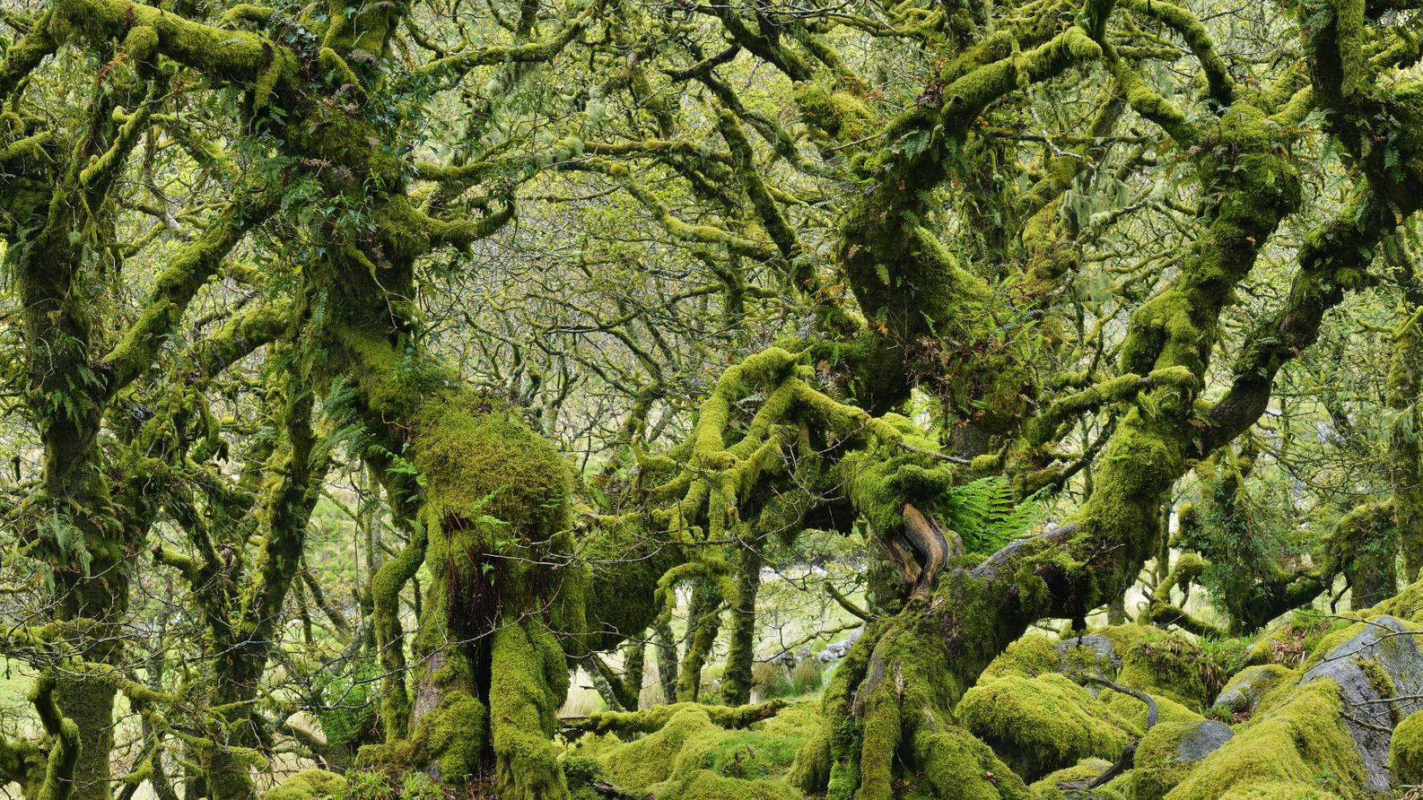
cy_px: 465
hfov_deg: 28.6
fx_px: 2792
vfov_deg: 16.3
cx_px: 715
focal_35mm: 74
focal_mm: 70
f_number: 16
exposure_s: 1/1.3
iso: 100
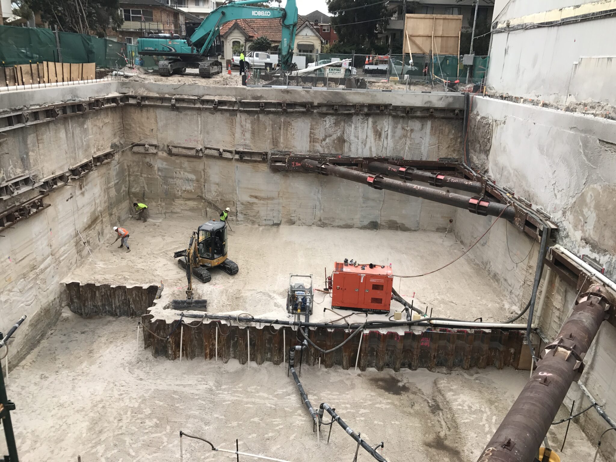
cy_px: 231
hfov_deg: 63.4
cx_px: 308
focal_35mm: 28
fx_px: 498
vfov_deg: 49.7
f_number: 1.8
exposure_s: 1/1030
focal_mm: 3.99
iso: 20
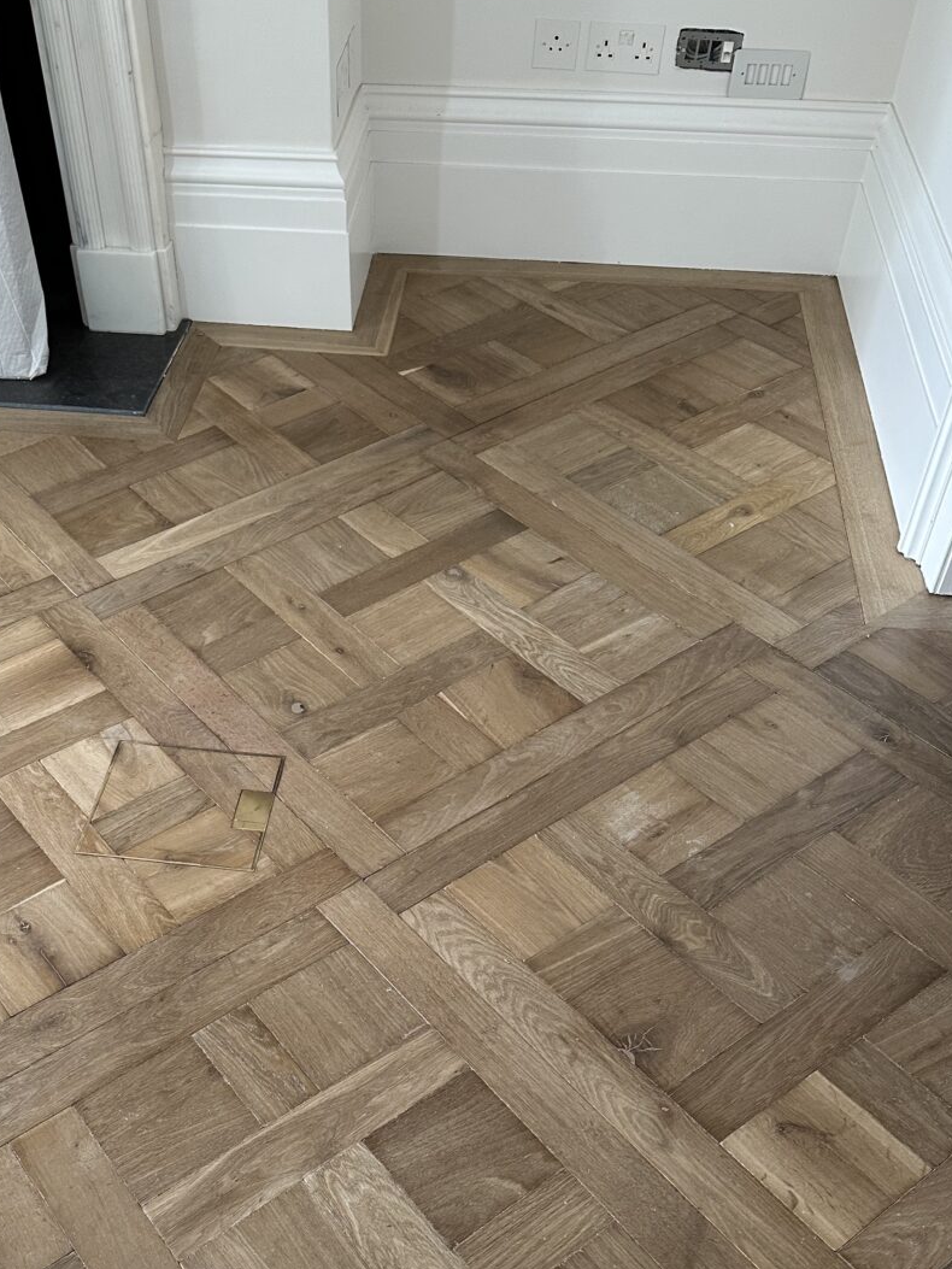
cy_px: 869
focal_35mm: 35
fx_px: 1283
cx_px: 349
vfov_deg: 51.4
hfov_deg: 40.4
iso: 250
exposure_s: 1/62
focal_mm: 6.86
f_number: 1.78
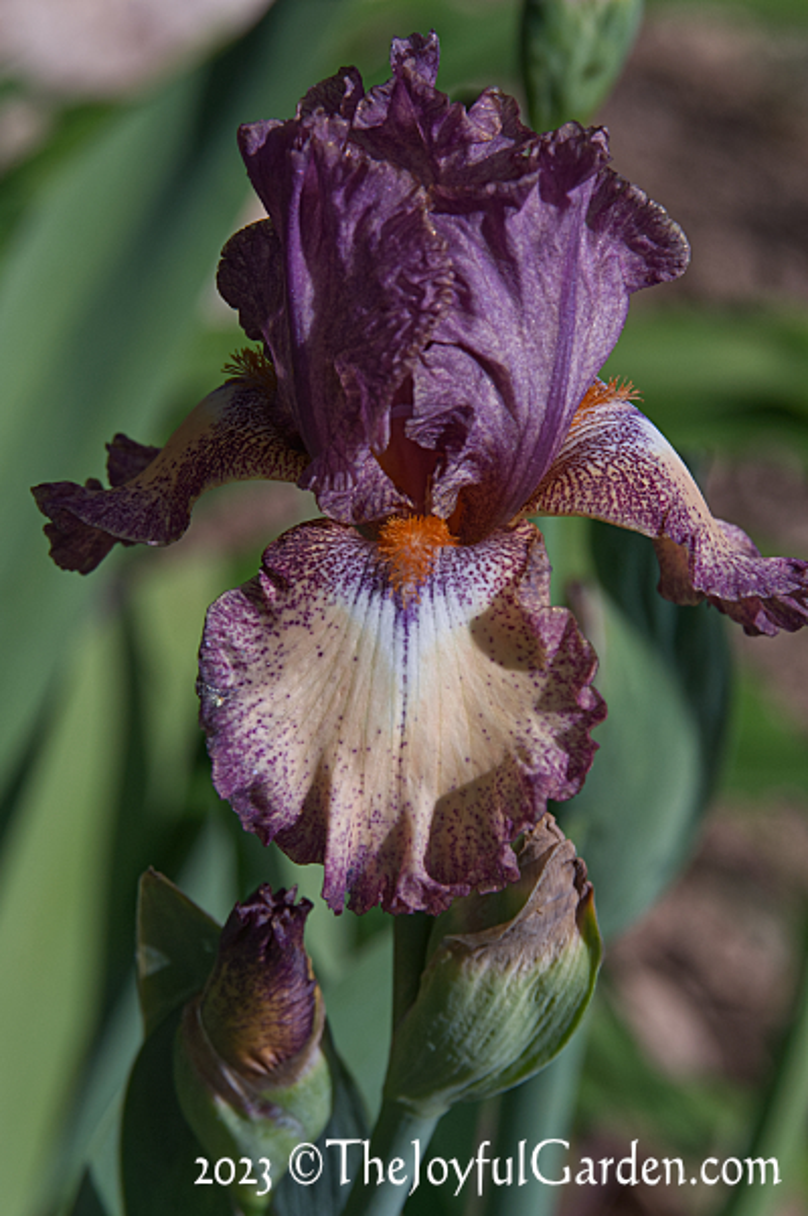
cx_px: 404
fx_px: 12646
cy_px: 608
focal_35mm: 375
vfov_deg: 5.5
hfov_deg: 3.7
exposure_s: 1/800
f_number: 8
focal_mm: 250
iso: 200
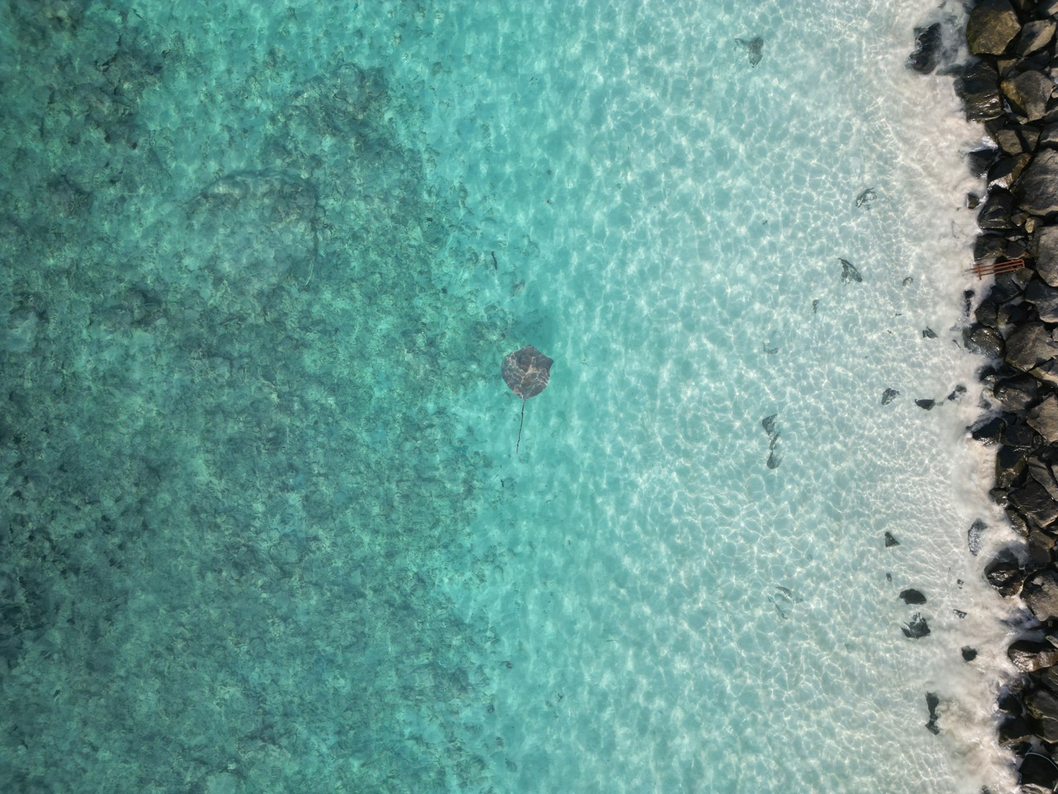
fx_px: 734
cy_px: 397
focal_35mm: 24
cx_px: 529
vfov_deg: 56.8
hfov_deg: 71.6
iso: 100
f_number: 1.7
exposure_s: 1/1250
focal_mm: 6.72
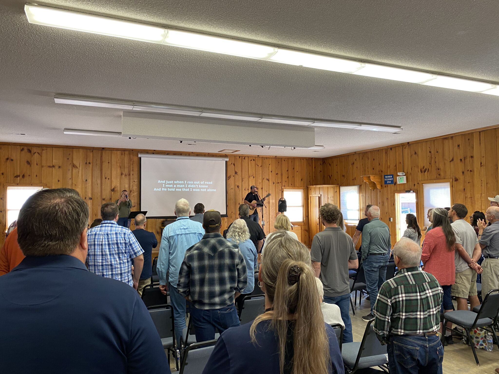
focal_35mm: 26
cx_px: 250
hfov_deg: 67.3
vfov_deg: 53.1
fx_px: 375
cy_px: 187
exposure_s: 1/60
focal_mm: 4.25
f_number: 1.8
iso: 125
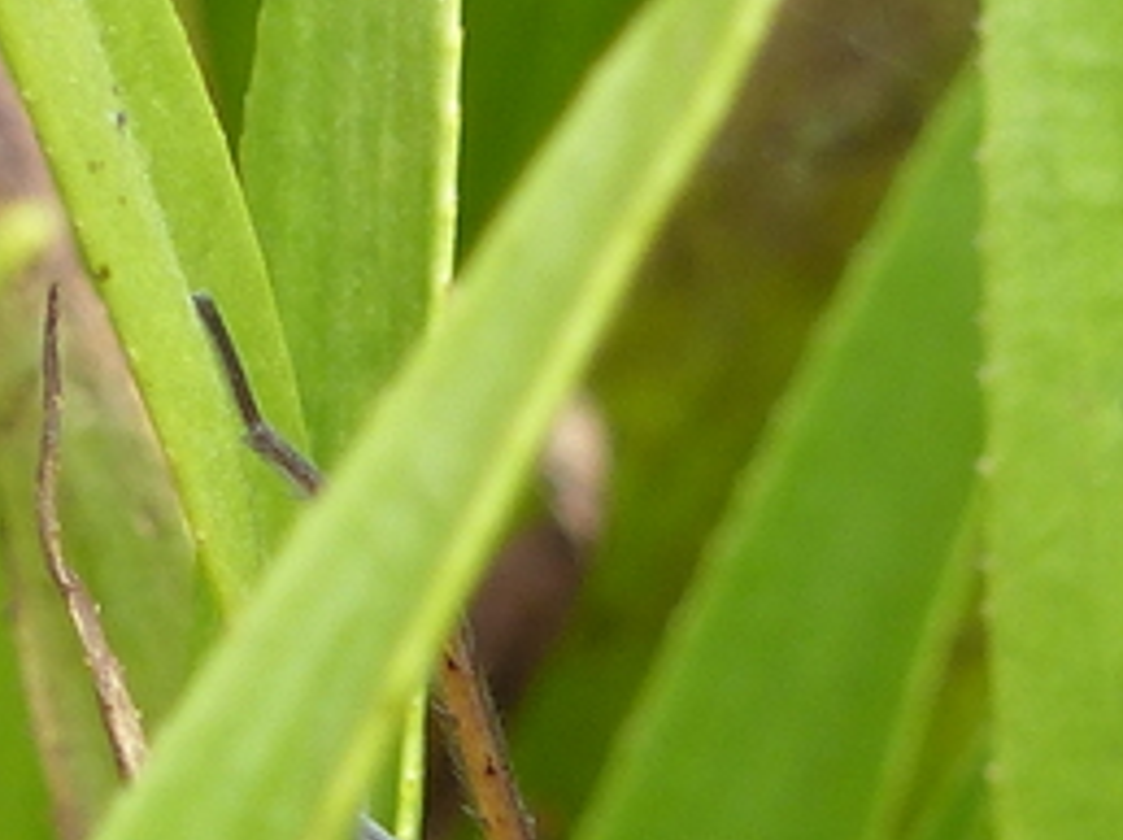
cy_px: 1142
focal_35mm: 3423
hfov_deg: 0.6
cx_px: 472
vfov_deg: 0.4
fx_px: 110945
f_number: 4
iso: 100
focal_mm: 108
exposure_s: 1/200
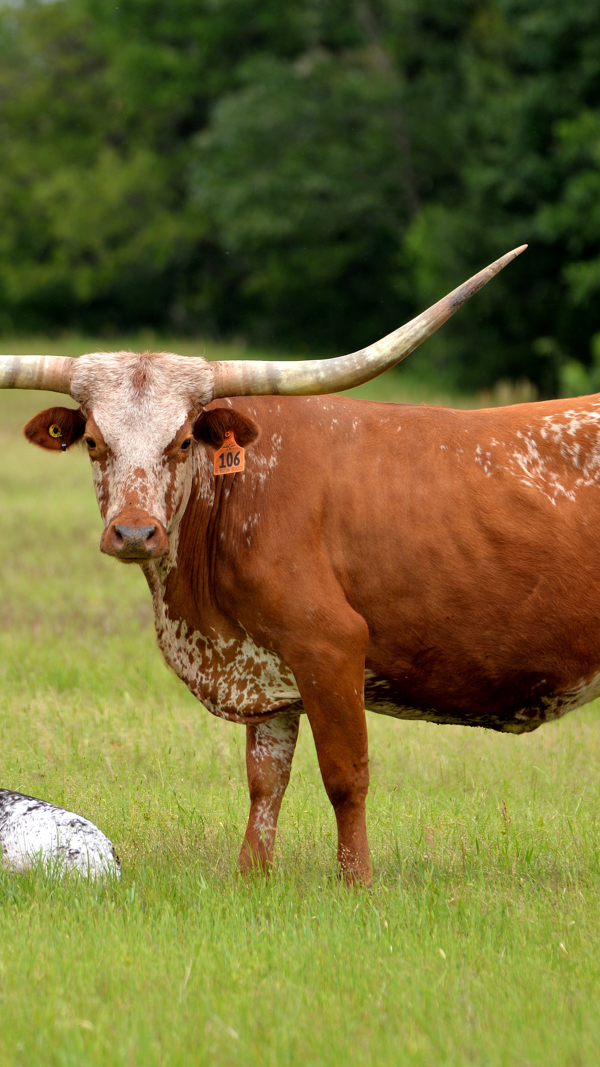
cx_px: 206
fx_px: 12560
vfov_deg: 4.9
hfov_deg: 2.7
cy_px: 537
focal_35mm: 444
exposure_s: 1/640
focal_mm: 280
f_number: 5.6
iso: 200
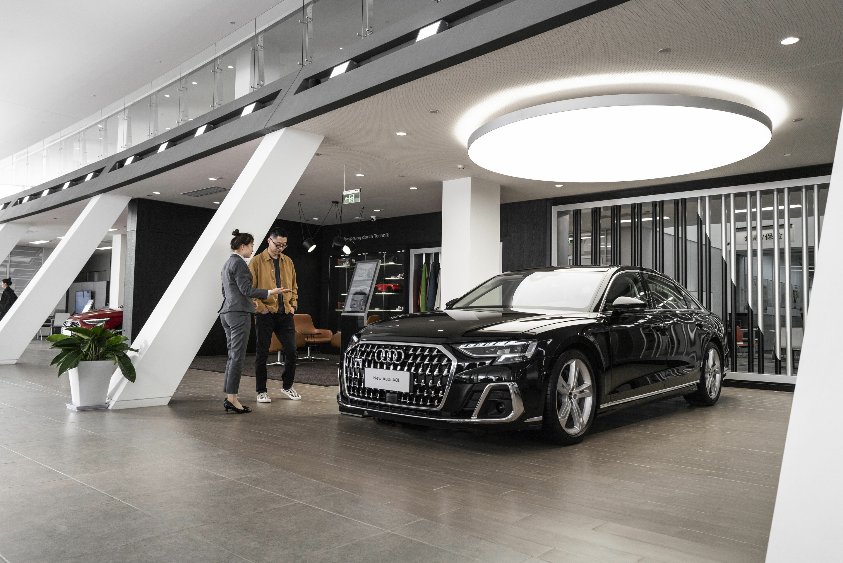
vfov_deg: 46.4
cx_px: 422
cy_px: 282
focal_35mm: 28
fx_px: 656
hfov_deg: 65.5
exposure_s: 1/250
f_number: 4.5
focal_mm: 28
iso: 400
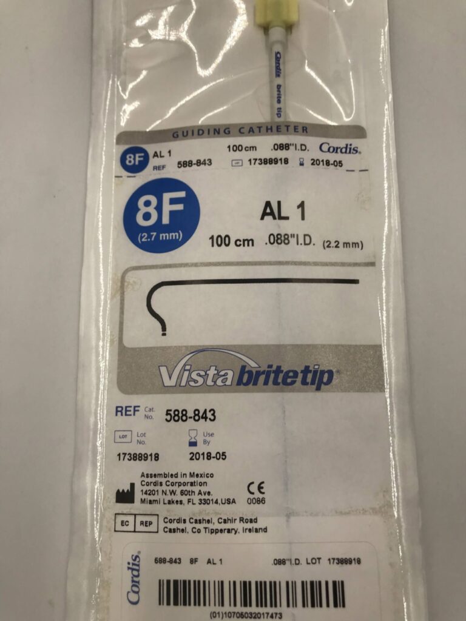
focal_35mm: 28
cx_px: 233
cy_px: 310
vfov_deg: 63.4
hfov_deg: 49.7
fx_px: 503
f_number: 1.8
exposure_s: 1/201
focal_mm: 3.99
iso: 20
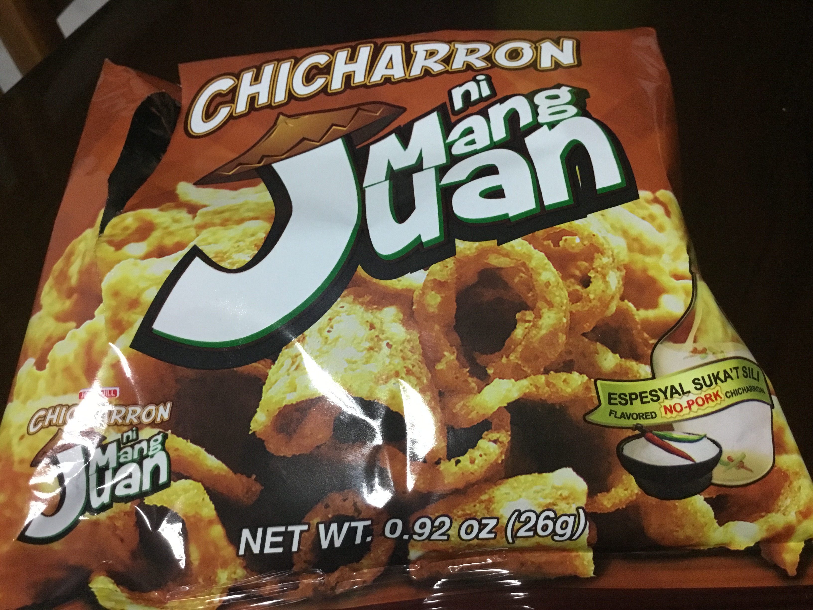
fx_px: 728
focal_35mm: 31
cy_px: 305
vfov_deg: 45.4
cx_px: 406
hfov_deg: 58.4
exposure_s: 1/15
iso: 200
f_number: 2.4
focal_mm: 3.3
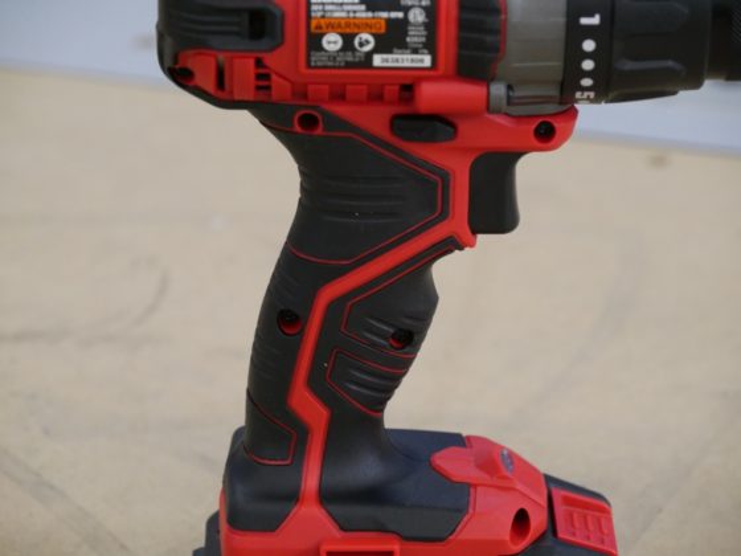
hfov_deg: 11.2
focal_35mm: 176
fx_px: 3768
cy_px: 278
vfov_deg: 8.4
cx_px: 370
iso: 3200
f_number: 5.4
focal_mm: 88
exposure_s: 1/250
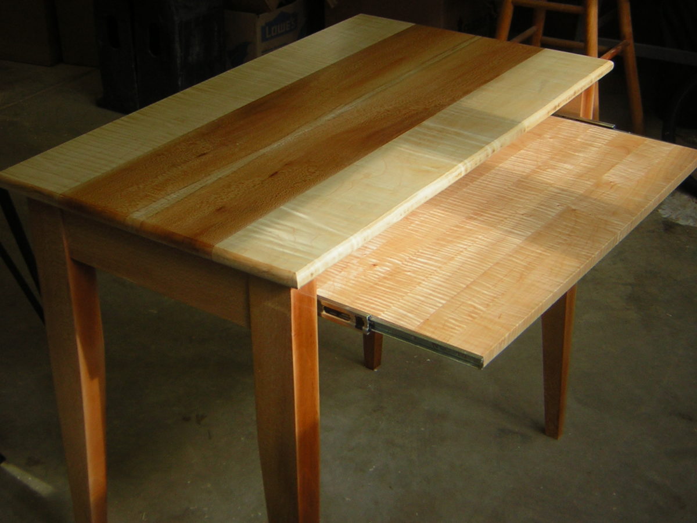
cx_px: 348
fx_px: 1087
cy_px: 262
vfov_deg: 27.0
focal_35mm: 54
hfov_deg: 35.5
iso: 50
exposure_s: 1/86.9
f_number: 3.2
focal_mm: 7.1
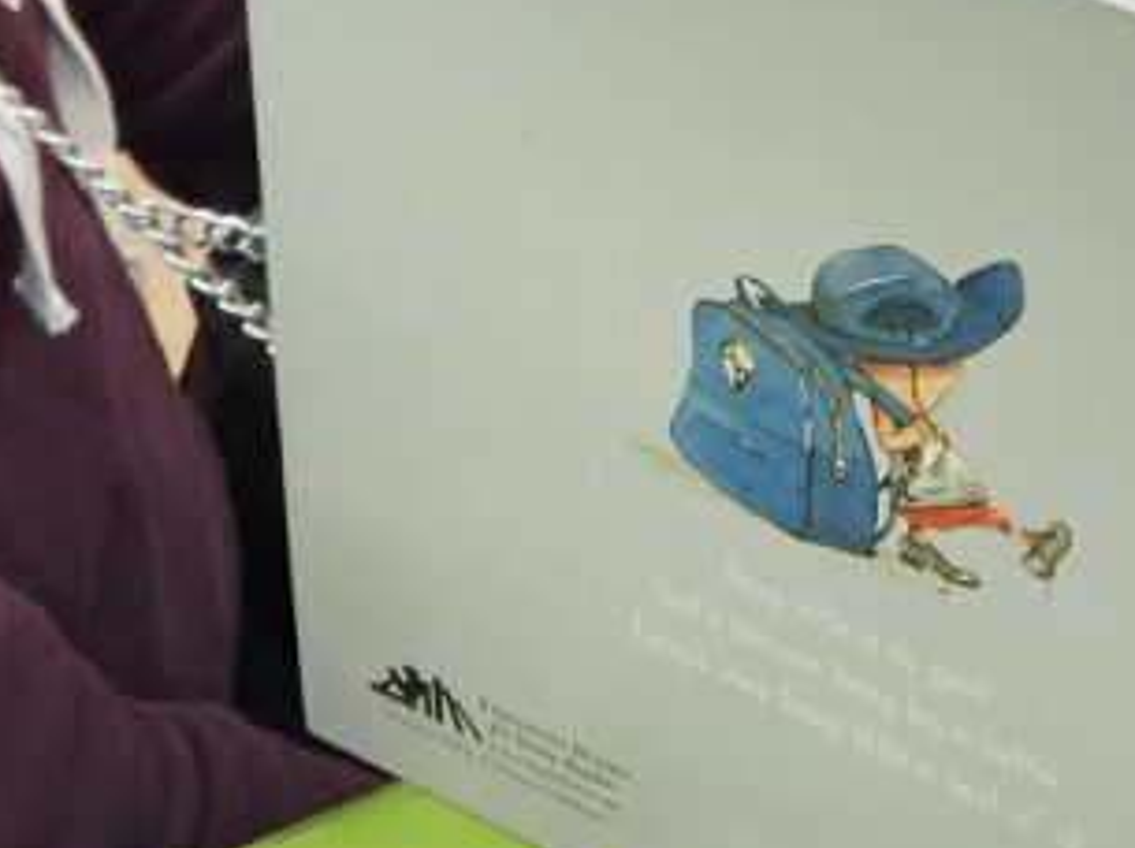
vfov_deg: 11.9
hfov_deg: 16.9
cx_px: 878
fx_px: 3799
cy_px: -584
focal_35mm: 116
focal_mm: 5.4
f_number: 1.8
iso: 640
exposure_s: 1/120
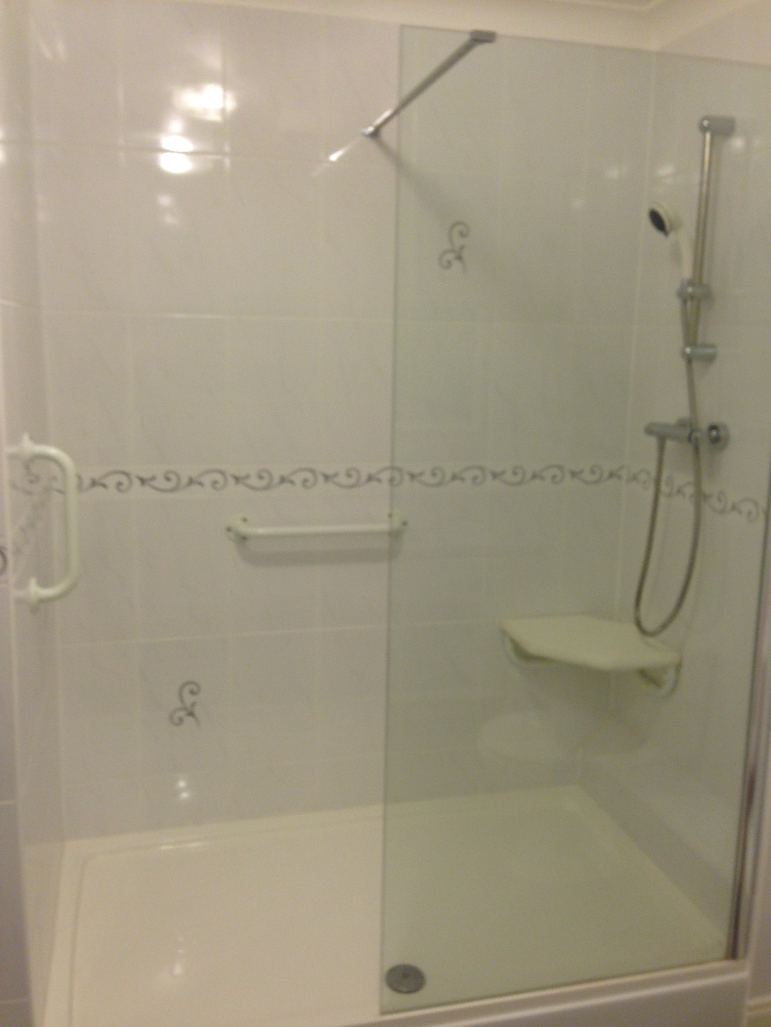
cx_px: 386
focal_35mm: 33
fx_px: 980
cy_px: 514
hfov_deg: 42.9
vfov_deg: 55.4
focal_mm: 4.12
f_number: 2.4
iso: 64
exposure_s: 1/20
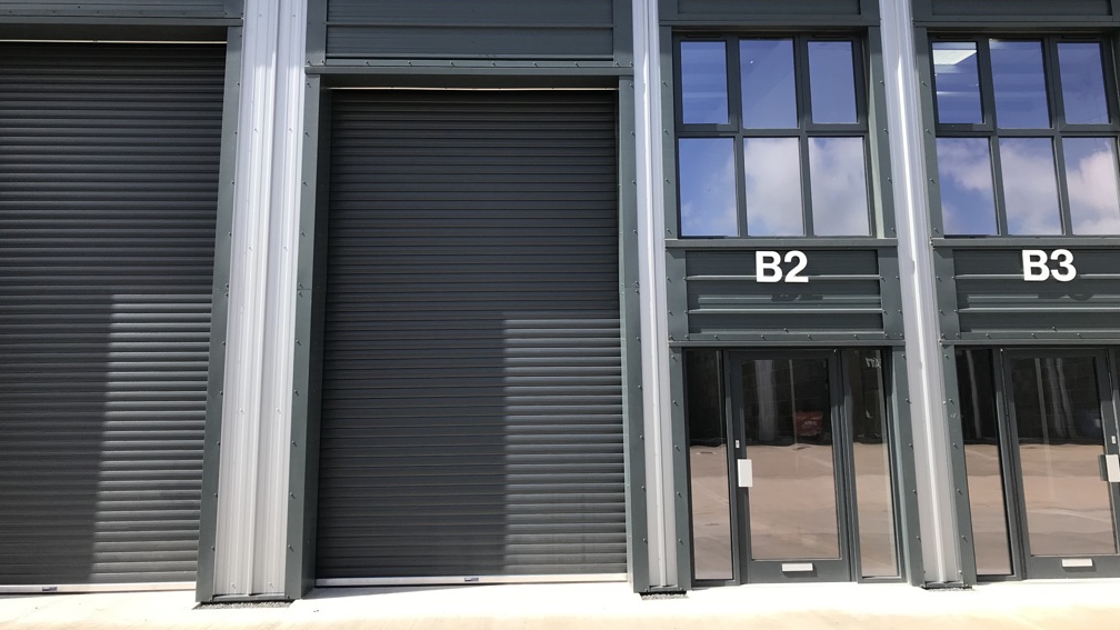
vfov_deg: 37.7
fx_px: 921
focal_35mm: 31
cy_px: 259
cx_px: 567
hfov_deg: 62.6
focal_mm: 3.99
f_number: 1.8
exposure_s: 1/1198
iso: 20
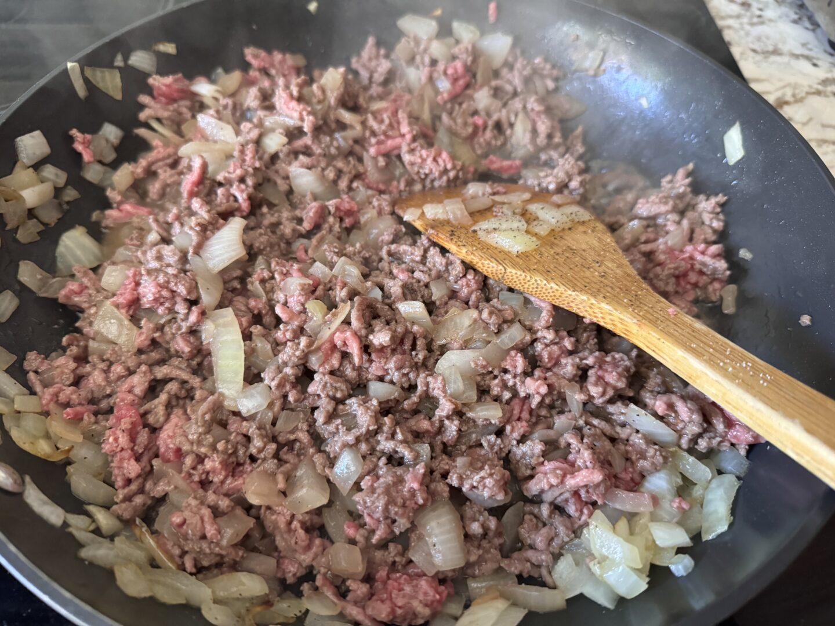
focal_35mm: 24
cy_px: 313
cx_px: 418
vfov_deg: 56.8
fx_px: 579
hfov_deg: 71.6
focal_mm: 6.76
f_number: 1.78
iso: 800
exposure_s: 1/60
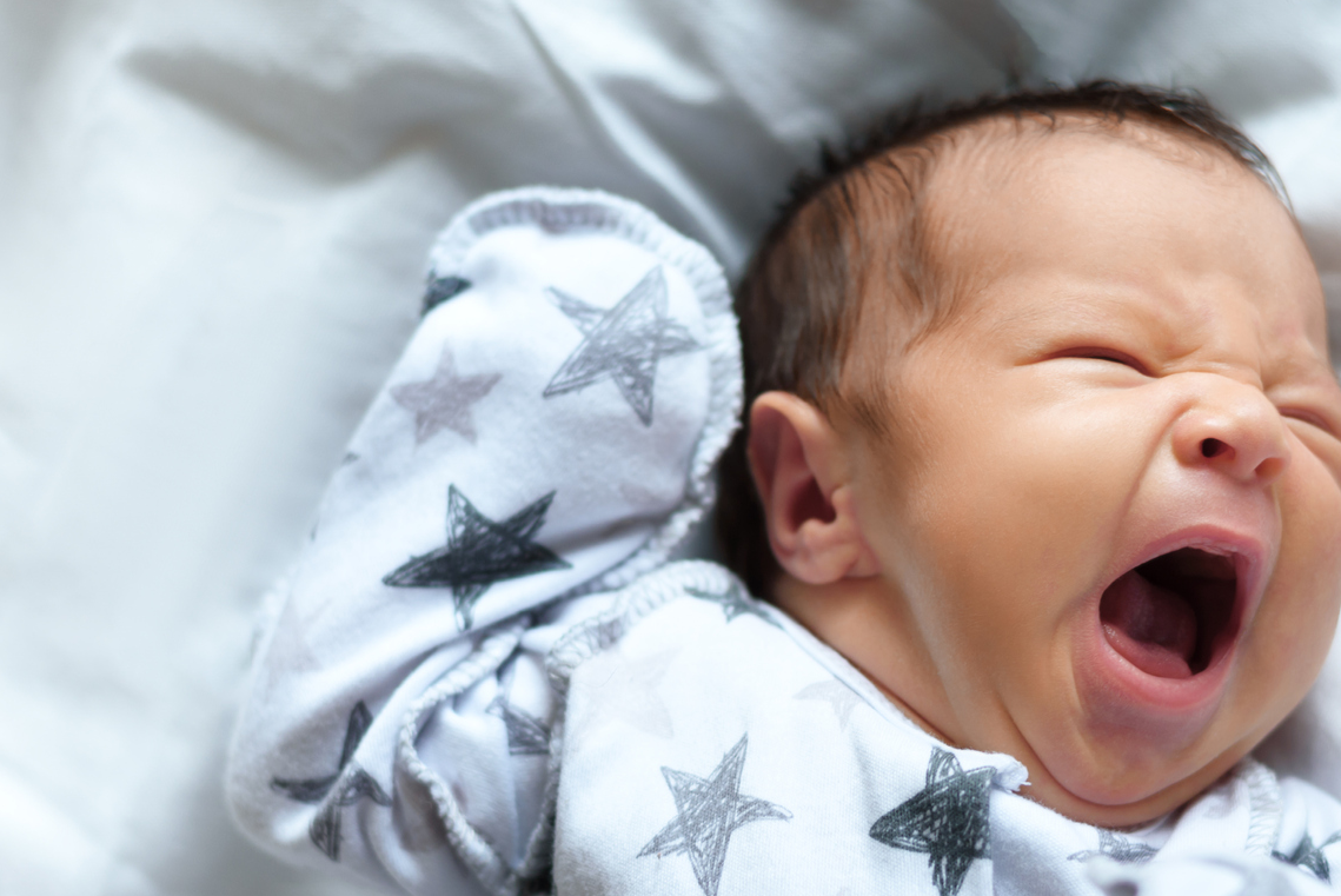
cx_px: 800
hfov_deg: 21.9
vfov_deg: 14.7
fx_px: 3466
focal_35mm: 93
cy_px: 593
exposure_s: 1/200
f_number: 2.5
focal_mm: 50
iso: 200
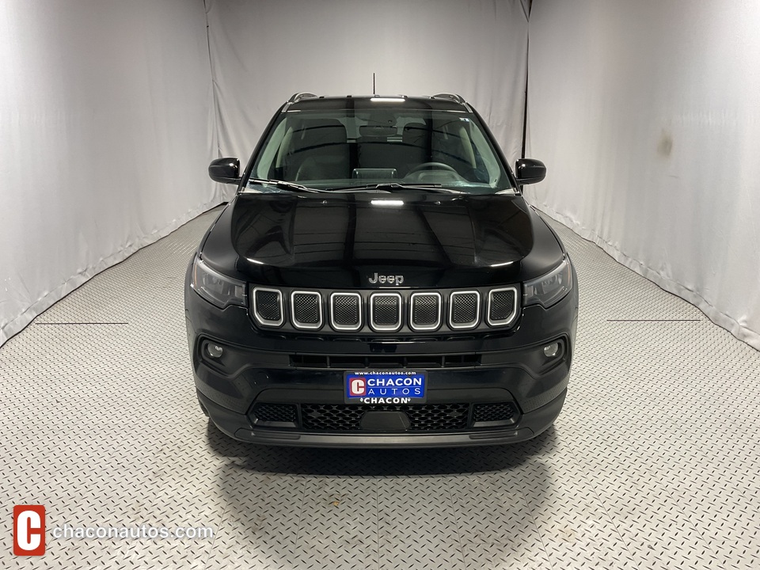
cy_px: 285
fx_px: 637
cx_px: 380
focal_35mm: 29
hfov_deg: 61.7
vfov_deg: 48.2
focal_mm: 3
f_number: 1.8
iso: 50
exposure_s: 1/60
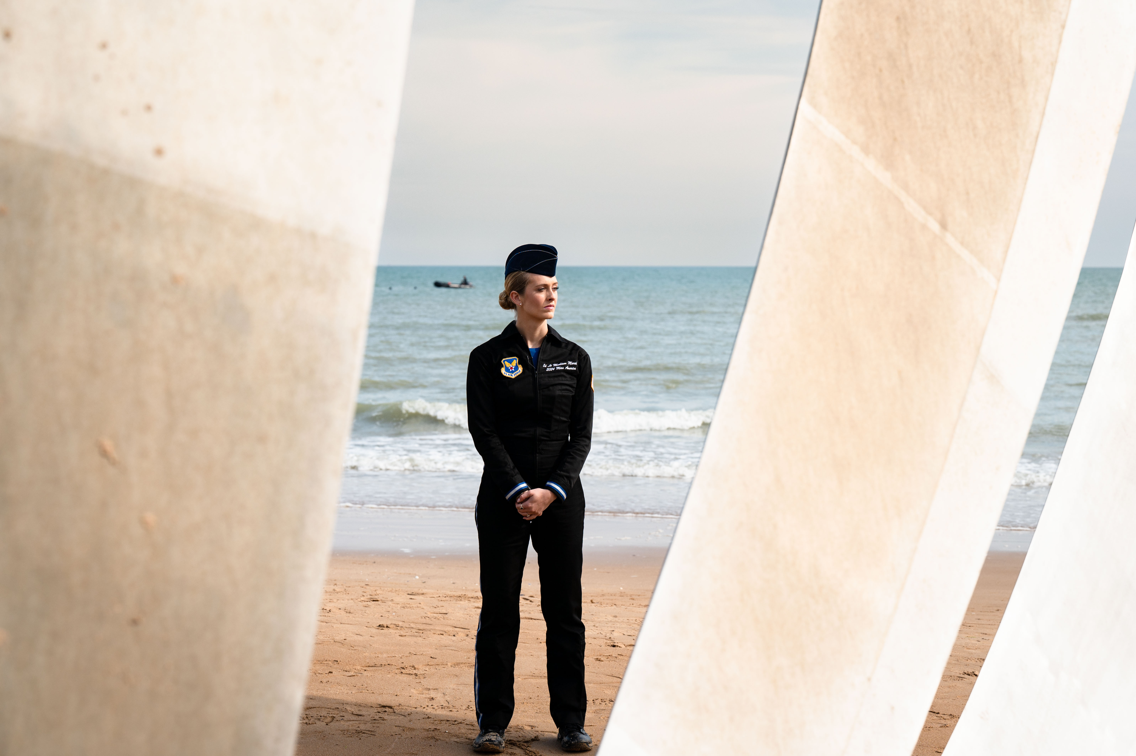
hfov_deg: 28.9
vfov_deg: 19.4
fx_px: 2207
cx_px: 568
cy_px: 378
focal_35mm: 70
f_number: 5.6
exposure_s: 1/1250
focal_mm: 70
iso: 100
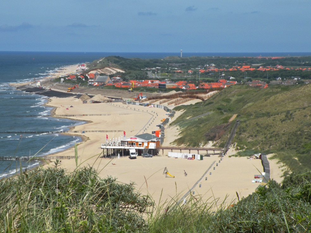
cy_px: 116
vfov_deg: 10.4
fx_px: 1284
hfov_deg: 13.8
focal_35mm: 143
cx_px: 162
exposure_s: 1/251
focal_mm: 19.4
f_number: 7.1
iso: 64
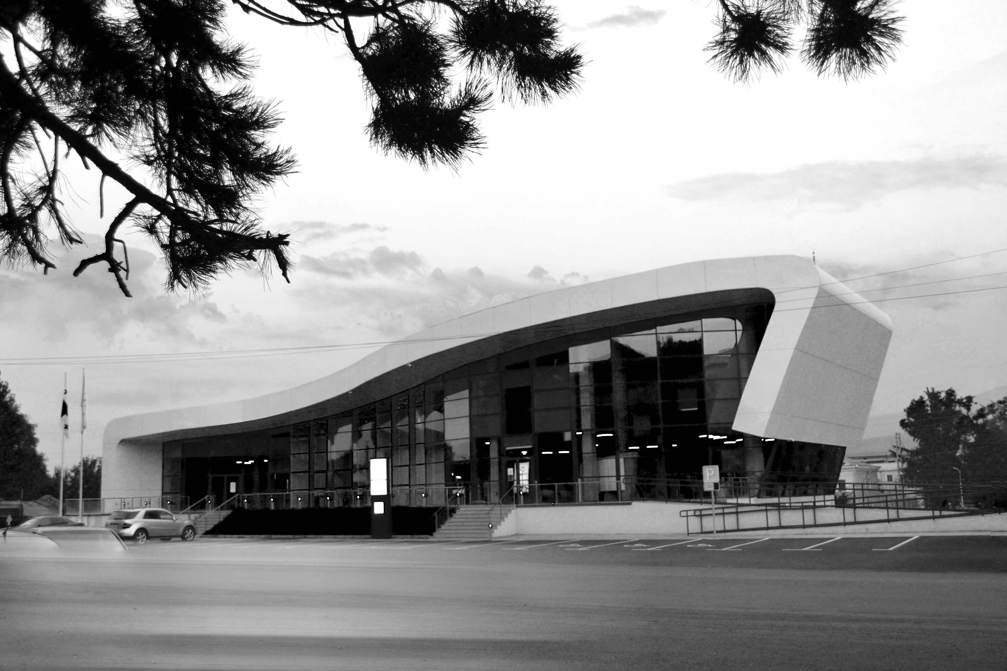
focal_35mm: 33
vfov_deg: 40.0
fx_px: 923
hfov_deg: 57.2
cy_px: 336
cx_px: 504
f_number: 4.5
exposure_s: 1/80
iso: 400
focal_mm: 22
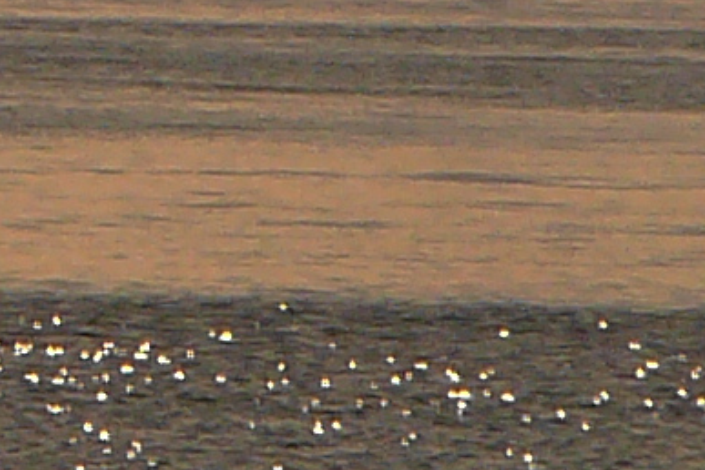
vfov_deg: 1.0
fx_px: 27473
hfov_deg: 1.5
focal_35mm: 1403
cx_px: -909
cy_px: -281
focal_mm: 30.3
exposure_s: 1/1300
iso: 80
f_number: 7.1
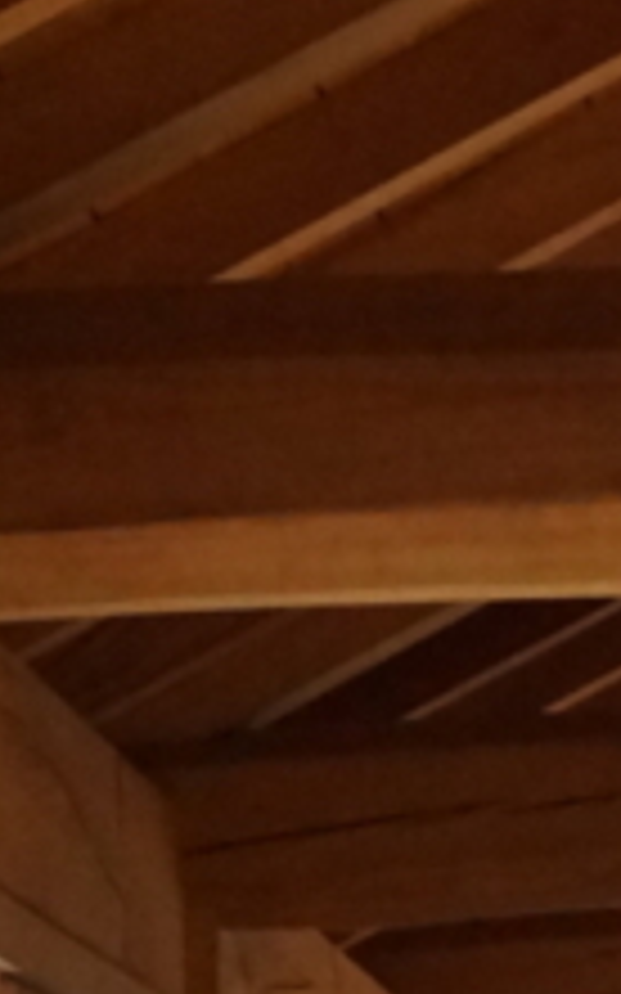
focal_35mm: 245
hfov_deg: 5.3
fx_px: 6626
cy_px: 1783
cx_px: 1274
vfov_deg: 8.3
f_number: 4.5
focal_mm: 23
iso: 1250
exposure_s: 1/160
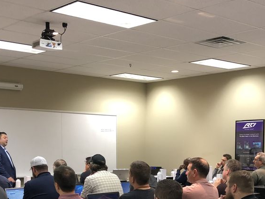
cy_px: 186
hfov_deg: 32.1
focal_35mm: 60
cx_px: 150
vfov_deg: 23.6
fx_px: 459
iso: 40
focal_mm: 4
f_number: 1.8
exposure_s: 1/17
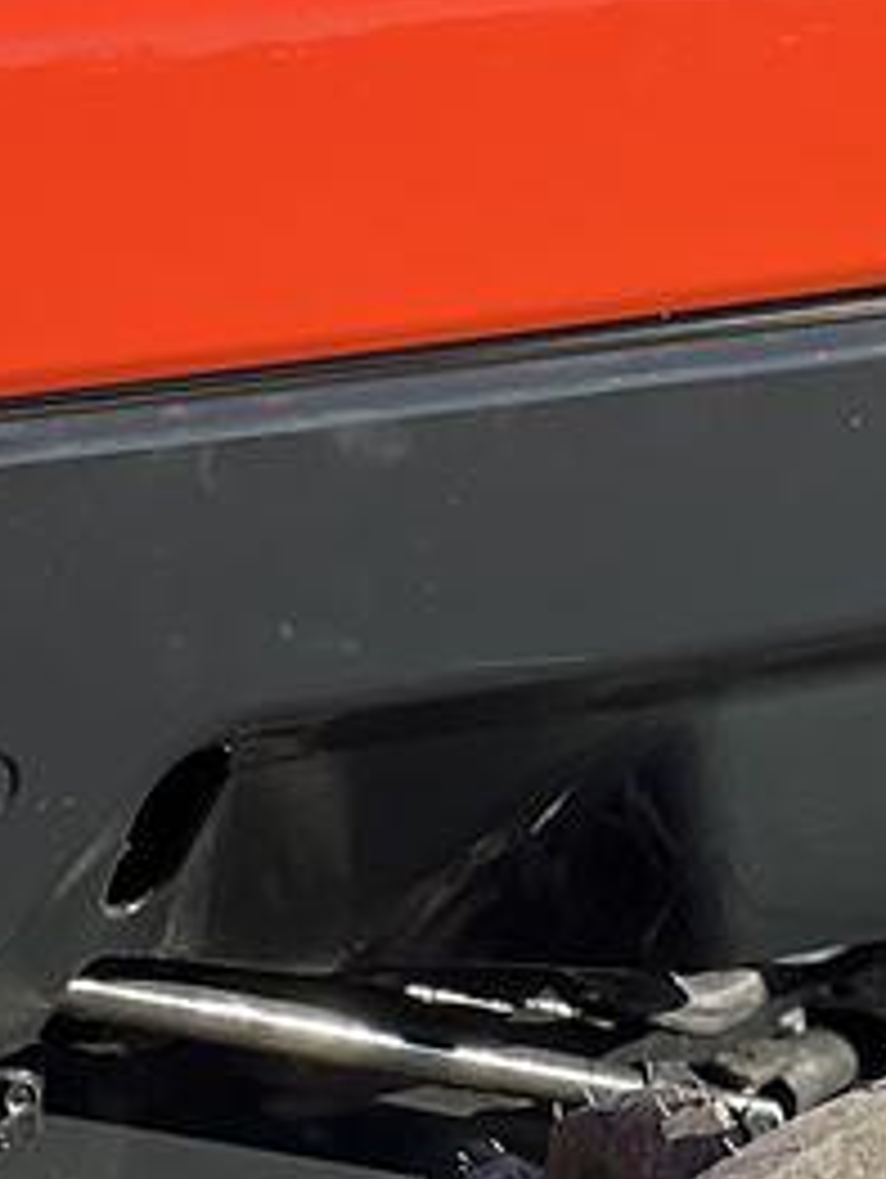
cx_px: 693
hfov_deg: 6.3
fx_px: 8007
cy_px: -90
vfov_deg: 8.4
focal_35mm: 235
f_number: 2.8
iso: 32
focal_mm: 9
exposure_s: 1/384
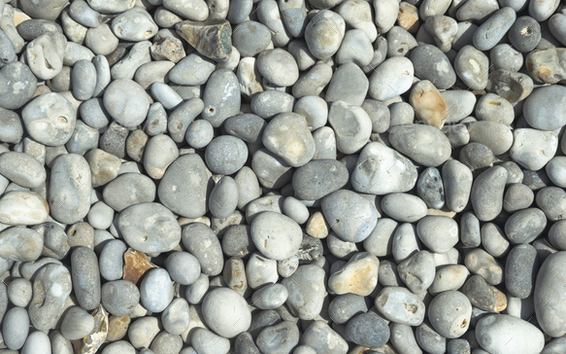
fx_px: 987
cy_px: 172
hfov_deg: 32.0
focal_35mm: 64
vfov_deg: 20.3
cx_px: 281
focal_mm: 62
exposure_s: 1/500
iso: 400
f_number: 11
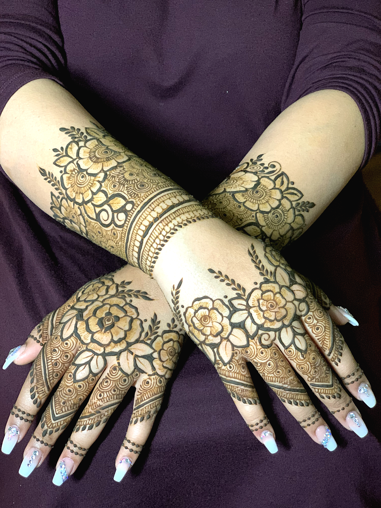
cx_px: 190
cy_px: 254
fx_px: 763
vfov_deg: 36.8
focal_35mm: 52
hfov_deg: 28.0
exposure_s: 1/40
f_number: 2.4
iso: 500
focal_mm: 6
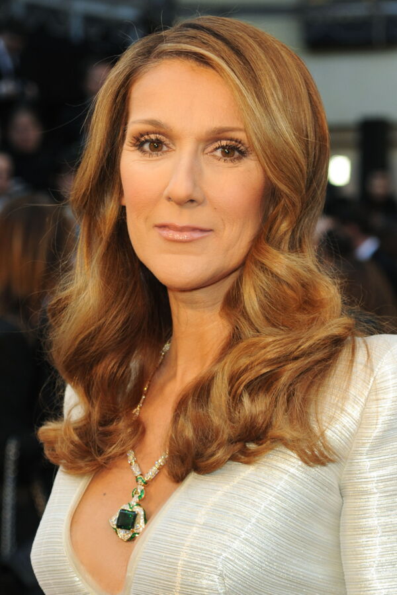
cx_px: 198
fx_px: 1853
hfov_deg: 12.2
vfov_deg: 18.3
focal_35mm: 112
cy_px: 298
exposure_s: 1/200
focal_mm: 112
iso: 800
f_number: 7.1
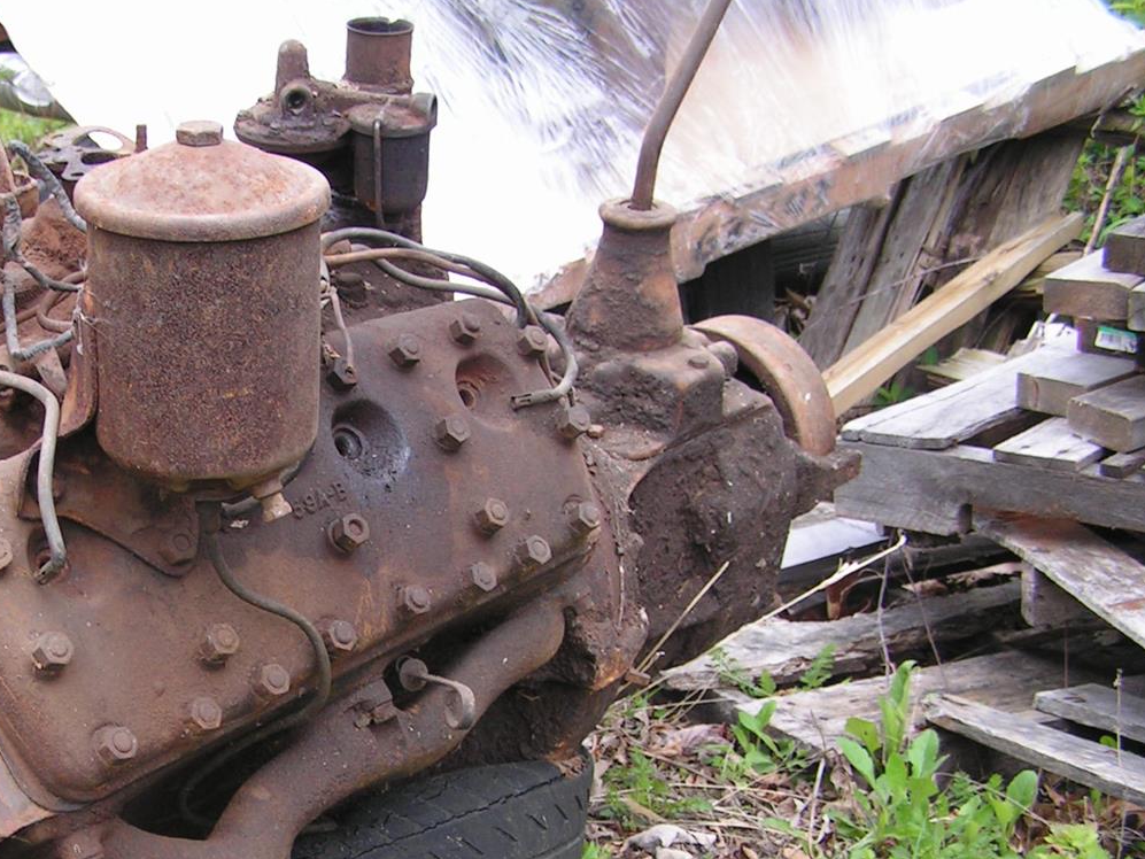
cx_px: 334
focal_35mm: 61
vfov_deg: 23.8
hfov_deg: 31.3
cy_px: 630
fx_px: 2018
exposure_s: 1/50
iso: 50
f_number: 2.8
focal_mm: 6.3
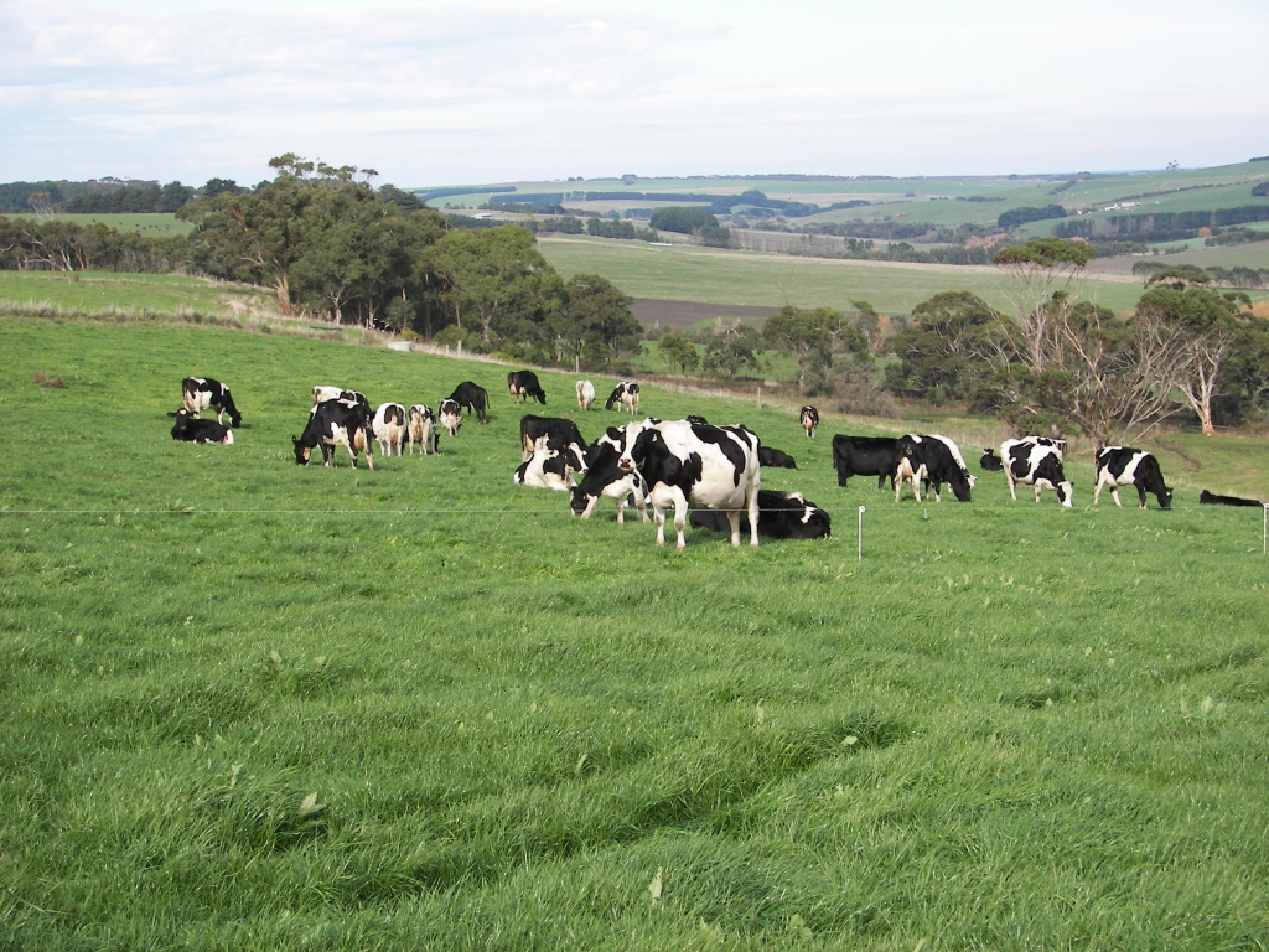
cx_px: 634
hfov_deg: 23.0
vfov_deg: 17.4
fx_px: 3116
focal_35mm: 85
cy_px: 476
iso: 50
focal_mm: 14.1
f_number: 2.8
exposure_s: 1/400
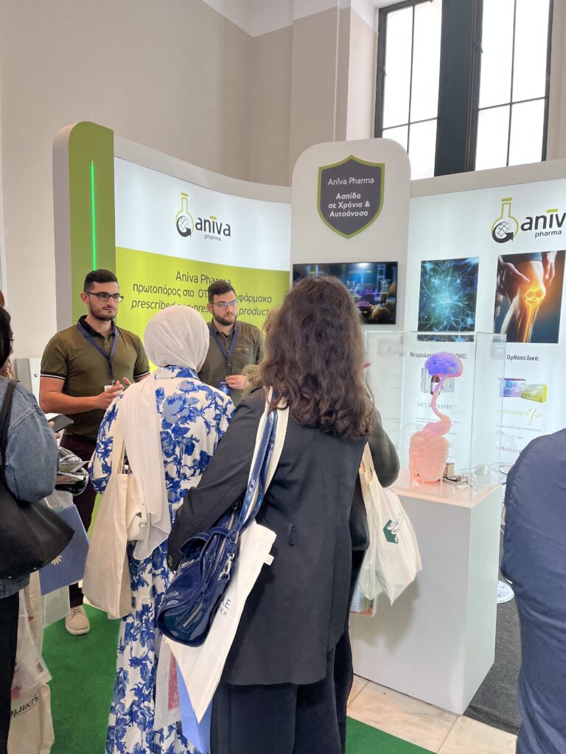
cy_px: 377
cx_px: 283
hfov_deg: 53.1
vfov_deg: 67.3
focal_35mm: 26
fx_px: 567
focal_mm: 5.1
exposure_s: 1/100
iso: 32
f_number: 1.6
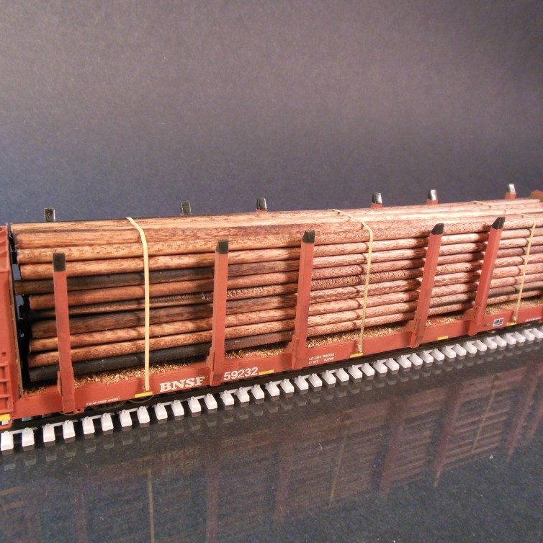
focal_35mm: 30
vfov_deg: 54.0
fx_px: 532
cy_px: 274
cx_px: 276
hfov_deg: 54.0
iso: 400
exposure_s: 1/40
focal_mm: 4.5
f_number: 3.2
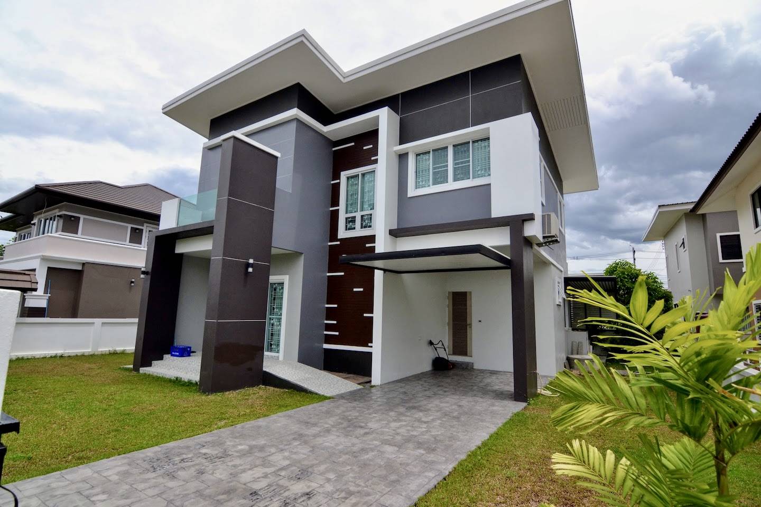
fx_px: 349
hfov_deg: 95.0
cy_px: 254
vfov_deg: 72.1
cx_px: 380
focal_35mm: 16
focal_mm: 11
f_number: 5
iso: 400
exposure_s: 1/2500
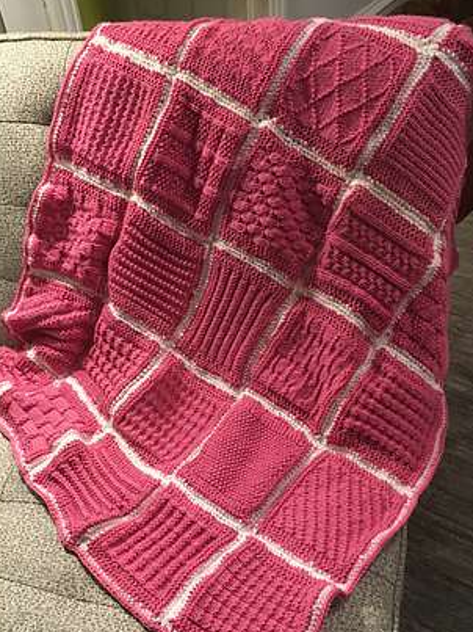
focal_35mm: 36
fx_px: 656
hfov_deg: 39.5
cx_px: 201
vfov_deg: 51.0
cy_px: 381
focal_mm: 4.15
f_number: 2.2
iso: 200
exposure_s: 1/30
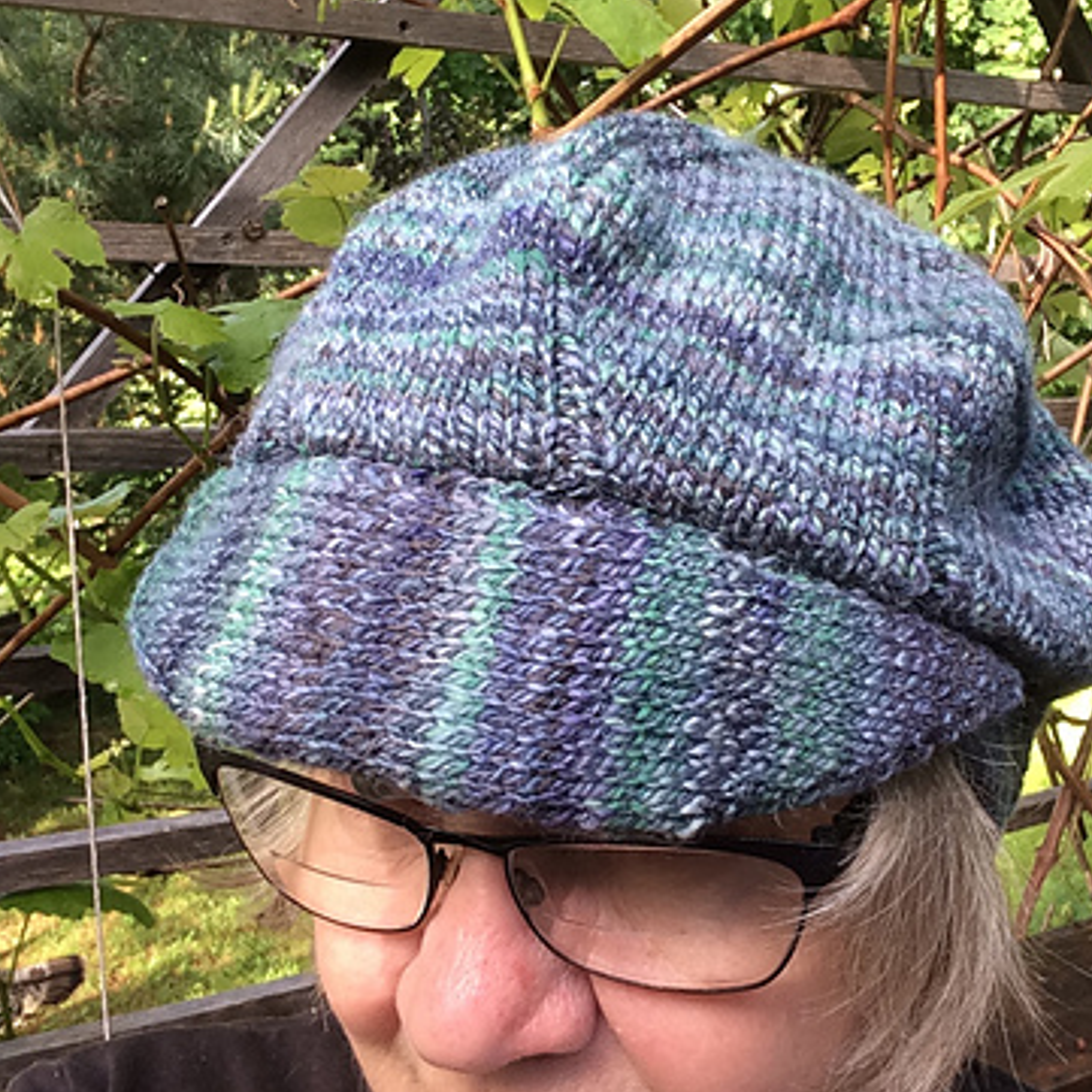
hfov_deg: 43.7
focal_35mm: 38
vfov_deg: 43.9
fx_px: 1356
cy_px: 555
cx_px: 629
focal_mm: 2.15
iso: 50
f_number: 2.4
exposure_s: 1/120
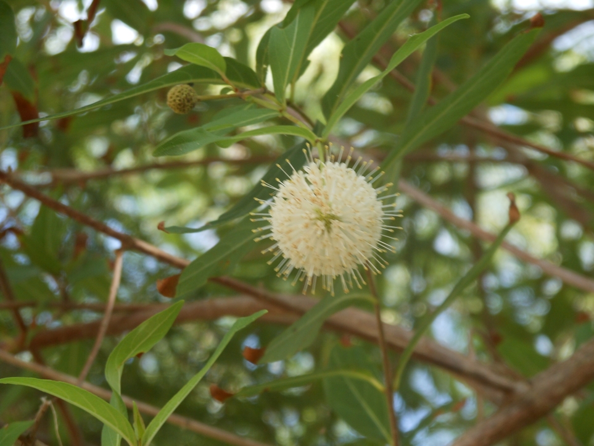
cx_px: 297
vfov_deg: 10.2
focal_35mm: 146
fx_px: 2505
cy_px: 223
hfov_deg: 13.5
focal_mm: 26.1
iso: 80
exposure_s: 1/50
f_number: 5.2
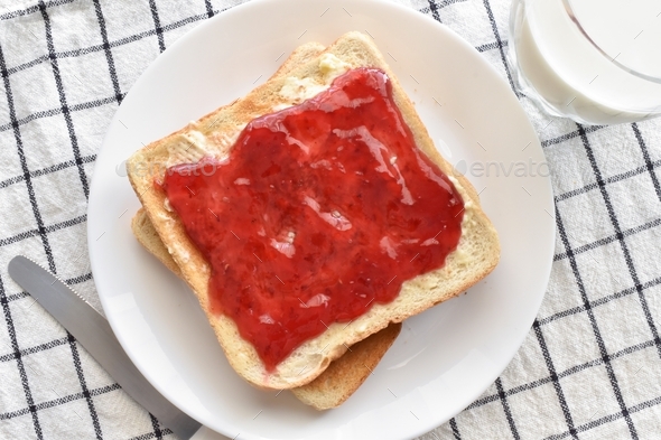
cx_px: 330
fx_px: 771
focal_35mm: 42
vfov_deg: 31.9
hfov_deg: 46.4
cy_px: 220
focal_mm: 28
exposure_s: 1/20
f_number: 20
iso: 800
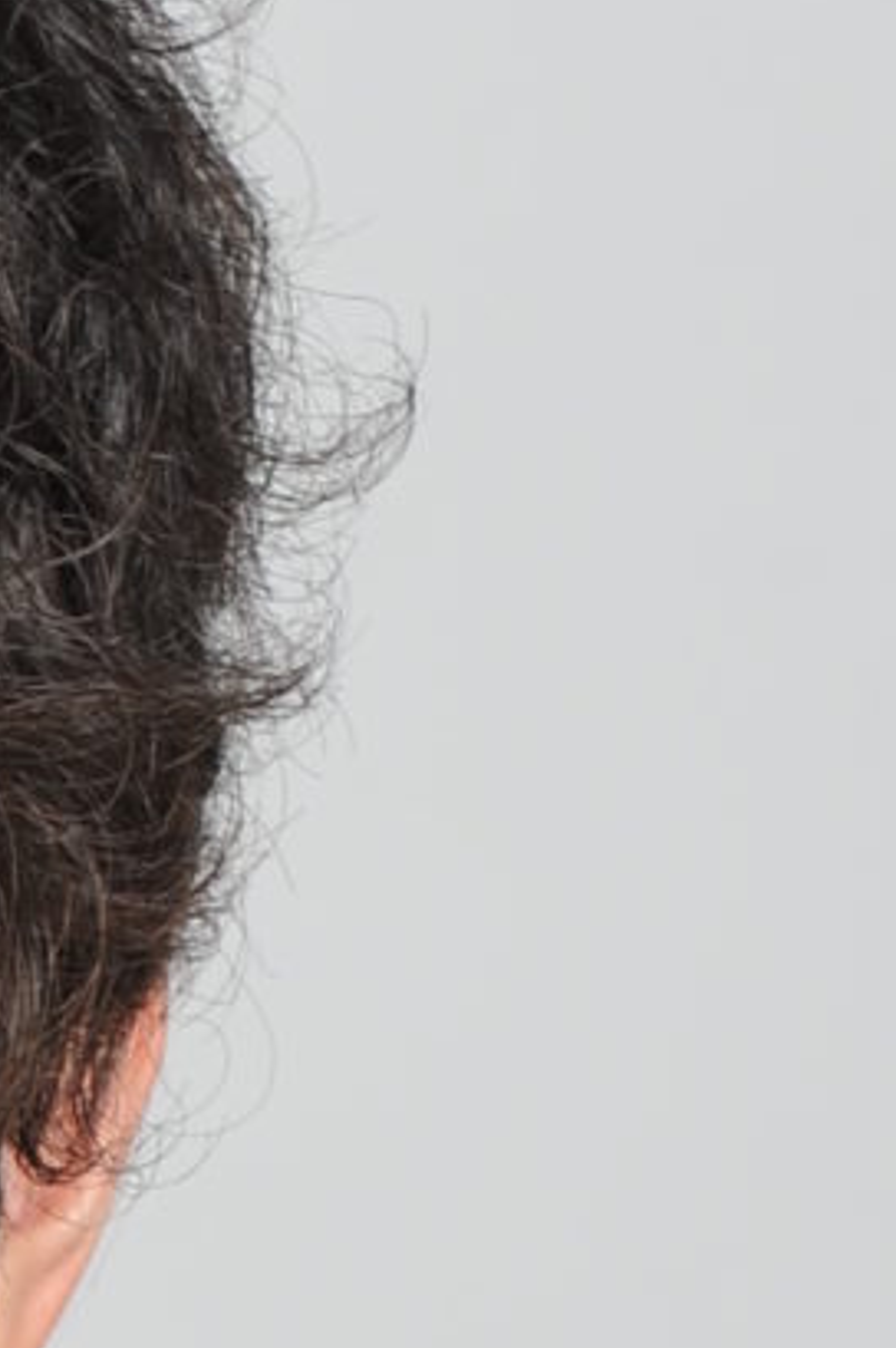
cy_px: 3299
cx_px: -1033
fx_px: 14509
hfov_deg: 3.5
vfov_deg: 5.1
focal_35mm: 388
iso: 400
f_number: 10
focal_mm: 62
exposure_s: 1/125
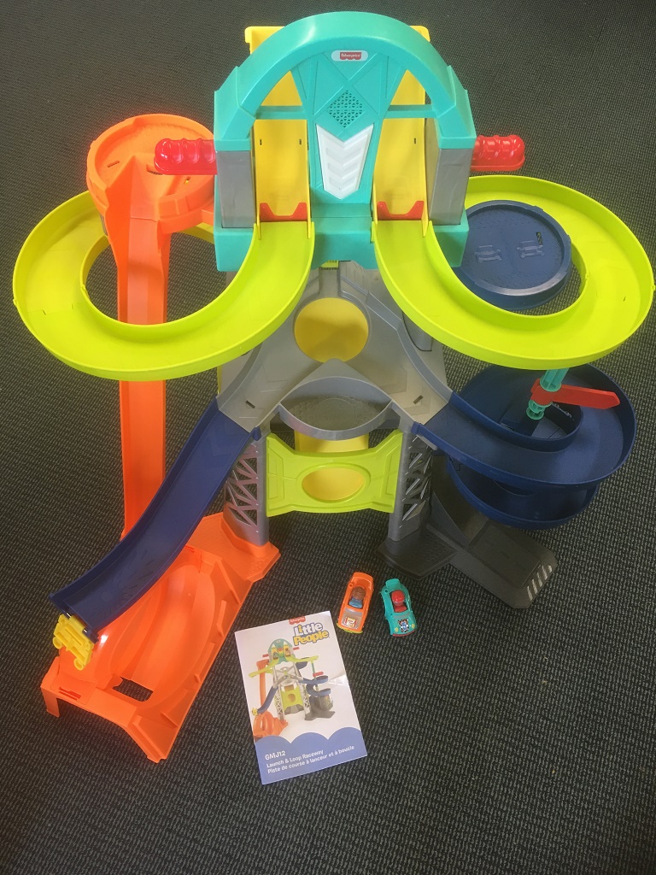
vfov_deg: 61.7
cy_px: 438
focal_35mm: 29
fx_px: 733
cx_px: 328
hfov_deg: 48.2
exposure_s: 1/33
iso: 64
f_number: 2.2
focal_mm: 4.15
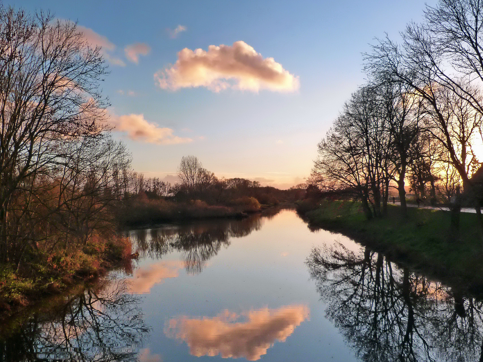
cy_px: 192
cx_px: 221
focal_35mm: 34
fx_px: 474
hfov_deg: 53.9
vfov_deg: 41.8
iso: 160
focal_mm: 5
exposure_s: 1/125
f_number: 4
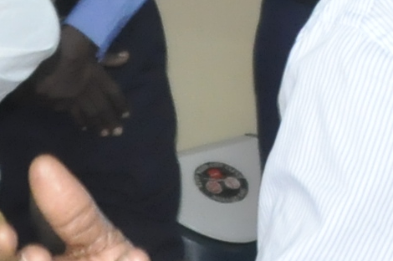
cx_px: 403
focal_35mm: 226
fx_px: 2464
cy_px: -69
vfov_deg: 6.0
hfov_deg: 9.1
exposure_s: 1/60
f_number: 5
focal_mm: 22
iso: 1600
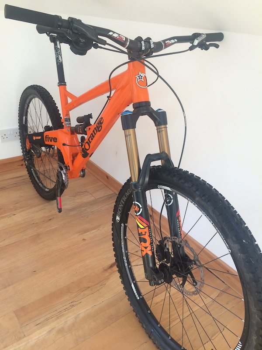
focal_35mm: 29
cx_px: 131
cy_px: 175
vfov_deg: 61.7
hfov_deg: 48.2
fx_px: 293
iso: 40
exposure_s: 1/50
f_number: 2.2
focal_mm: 4.15
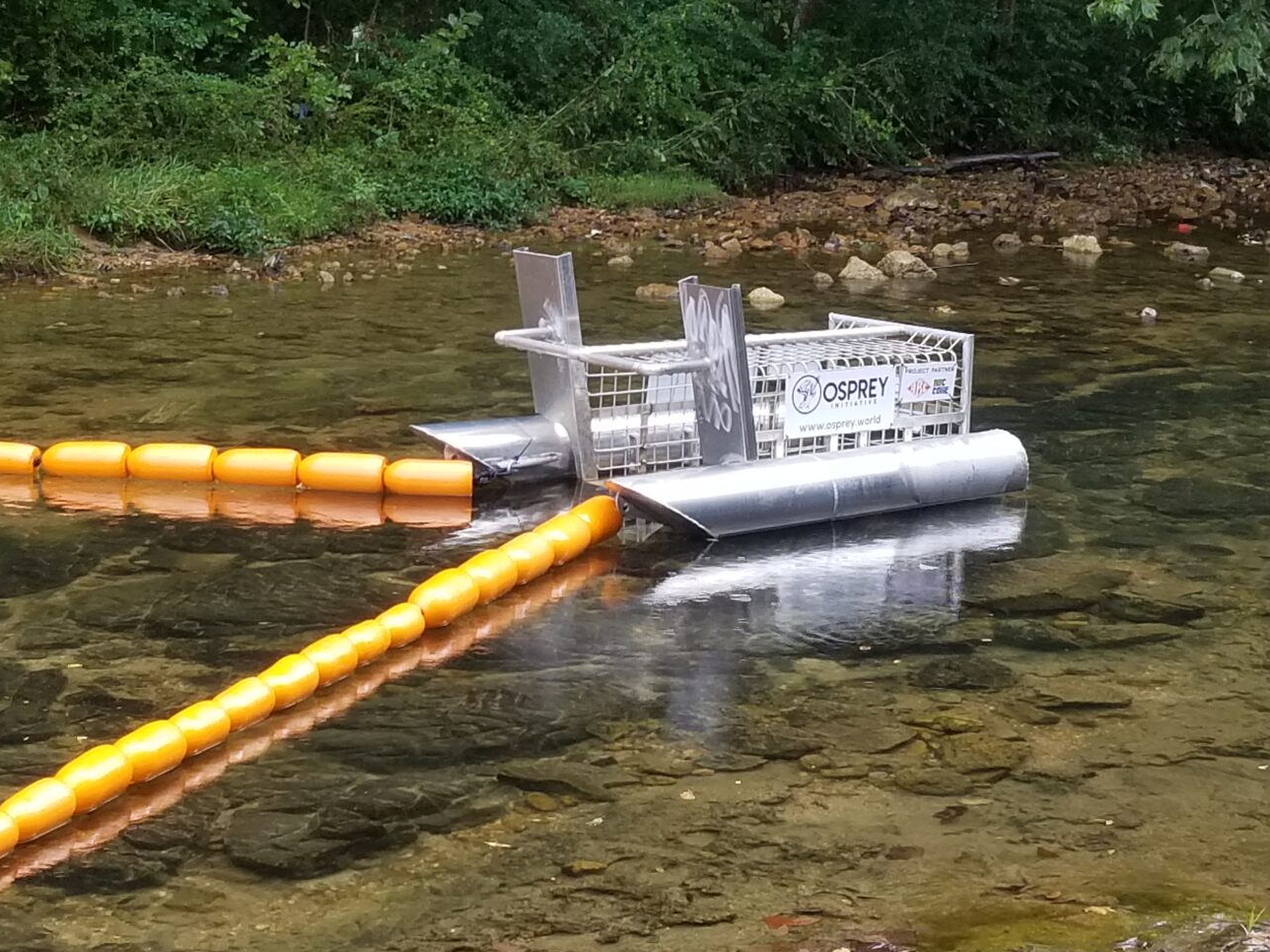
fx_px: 1137
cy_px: 402
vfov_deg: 45.3
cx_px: 671
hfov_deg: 58.3
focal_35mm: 31
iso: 50
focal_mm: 4.25
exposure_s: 1/475
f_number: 1.7
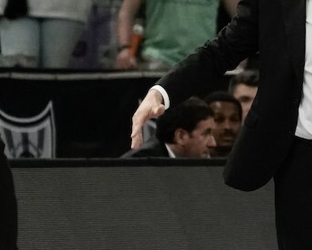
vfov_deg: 2.4
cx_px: 269
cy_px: 172
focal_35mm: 652
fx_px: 6021
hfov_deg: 3.0
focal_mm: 200
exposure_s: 1/1000
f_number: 4
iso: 5000
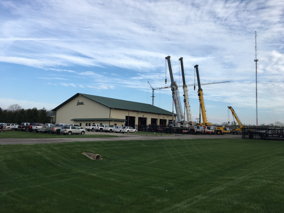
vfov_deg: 48.2
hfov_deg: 61.7
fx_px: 238
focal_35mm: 29
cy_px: 106
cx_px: 142
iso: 25
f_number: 2.2
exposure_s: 1/905
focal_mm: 4.15
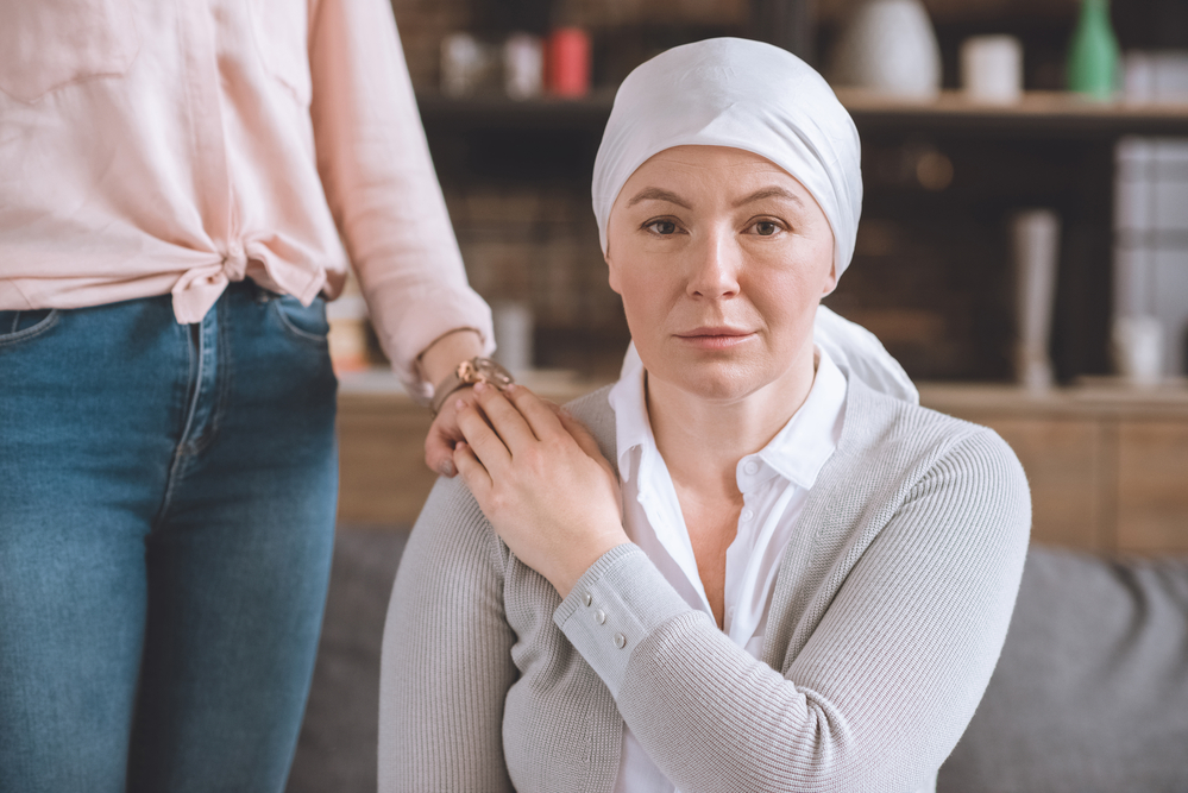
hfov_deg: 23.9
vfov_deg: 16.1
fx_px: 2806
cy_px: 396
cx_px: 594
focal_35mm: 85
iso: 1000
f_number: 2.5
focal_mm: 85
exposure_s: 1/160
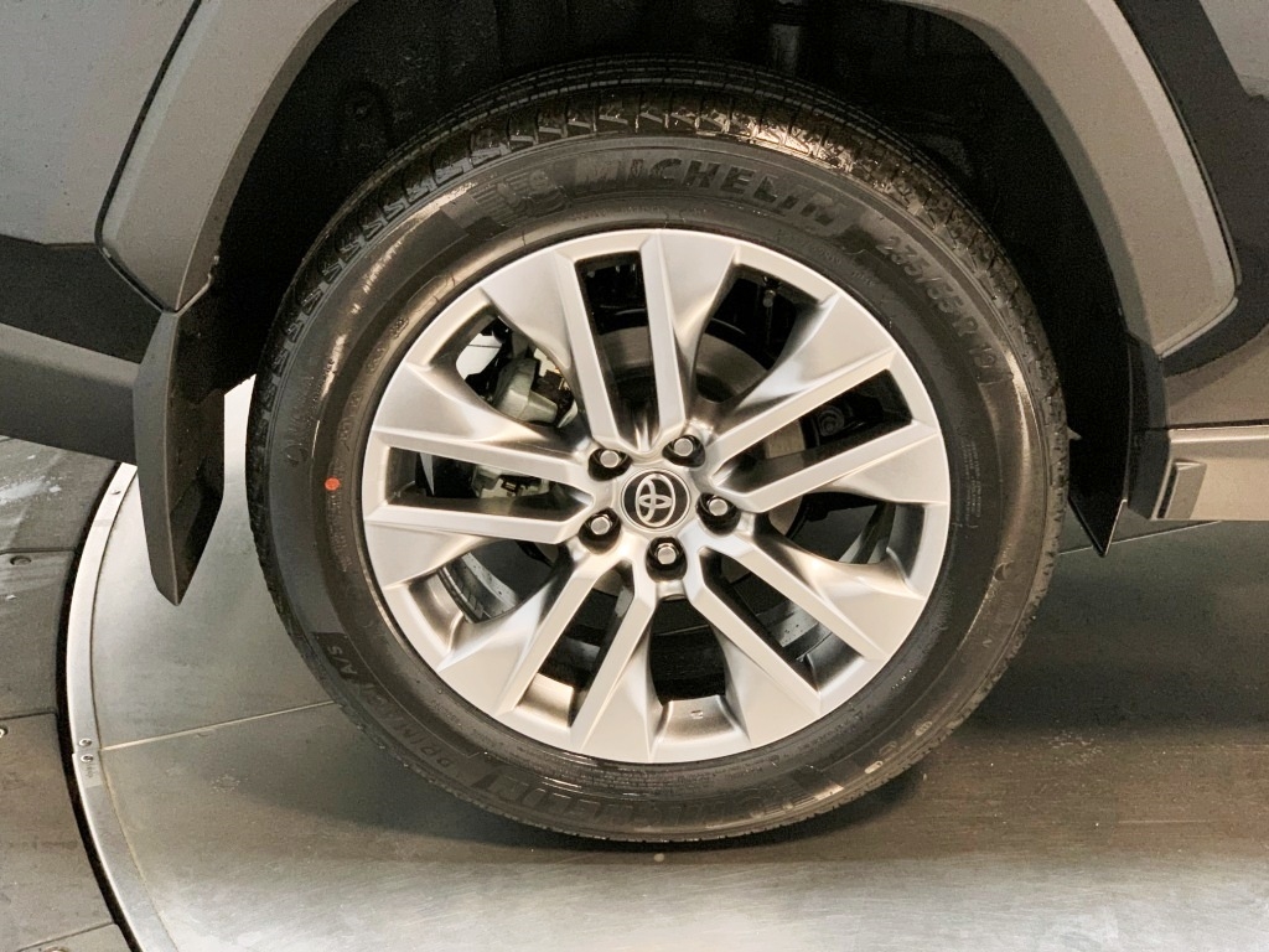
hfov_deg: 36.8
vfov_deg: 28.0
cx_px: 634
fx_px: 1906
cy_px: 476
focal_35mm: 52
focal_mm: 6
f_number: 2.4
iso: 800
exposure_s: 1/30
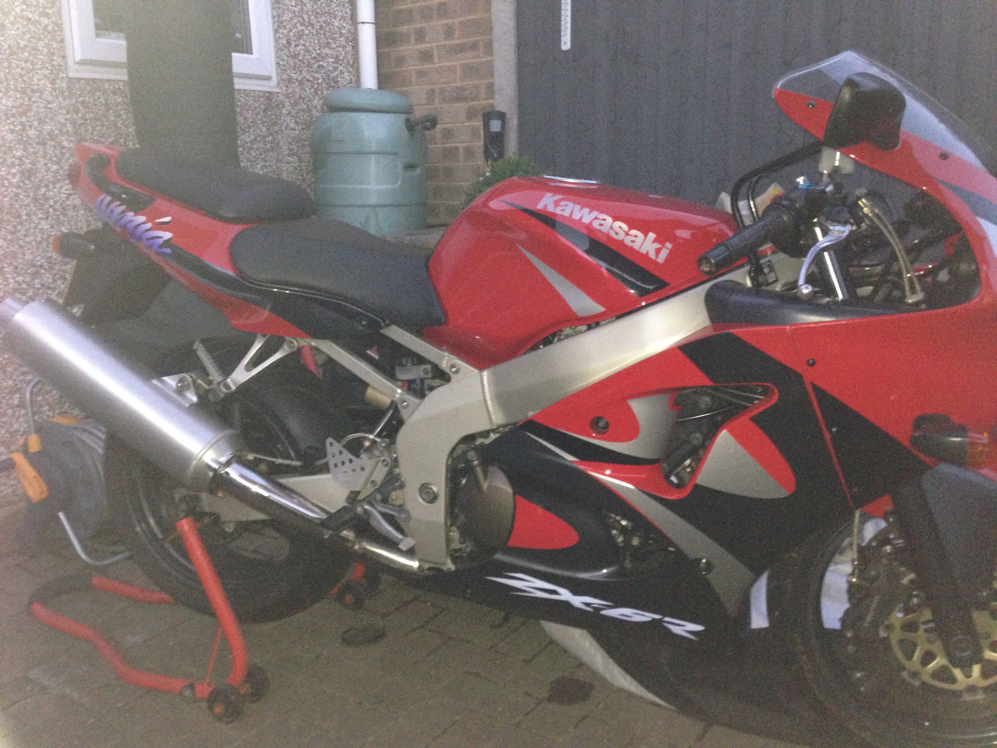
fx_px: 950
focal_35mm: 33
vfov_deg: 42.9
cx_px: 498
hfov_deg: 55.4
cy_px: 374
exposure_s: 1/16
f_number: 2.4
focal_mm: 4.12
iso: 320
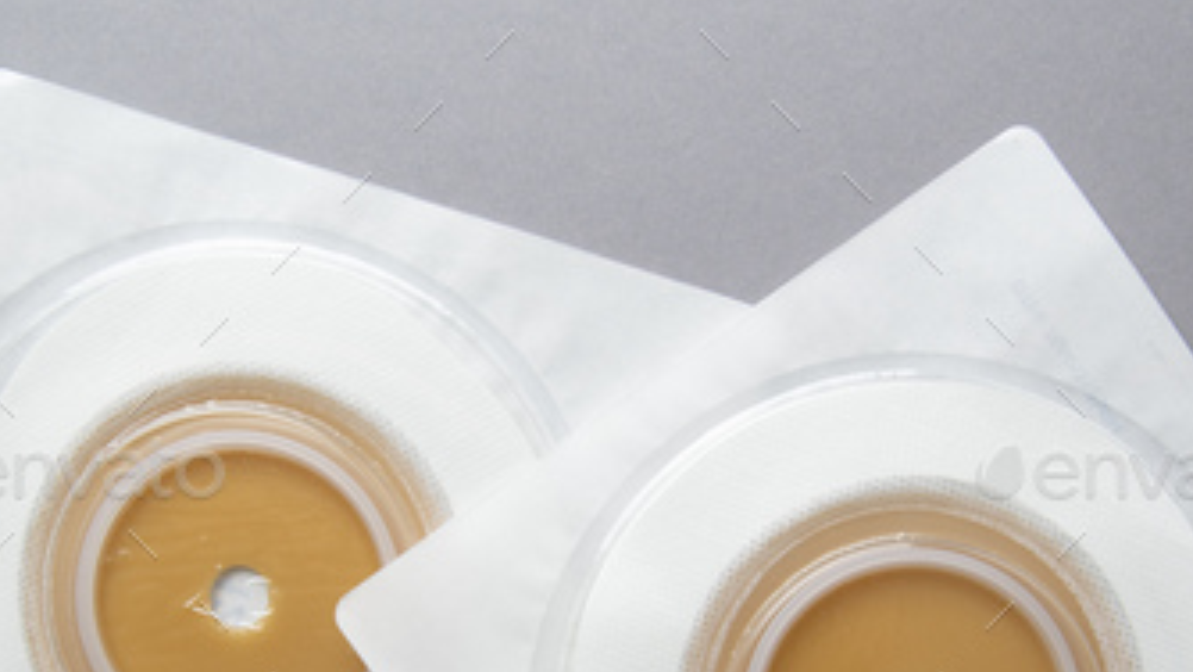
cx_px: 589
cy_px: 640
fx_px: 1993
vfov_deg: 18.7
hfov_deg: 33.3
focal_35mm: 63
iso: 100
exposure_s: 1/160
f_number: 8
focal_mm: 34
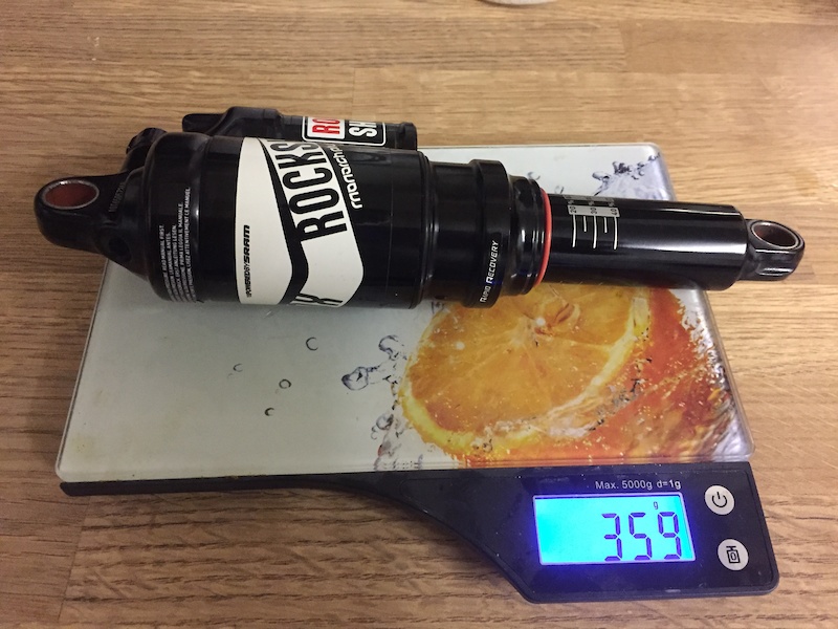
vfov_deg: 48.2
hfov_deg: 61.7
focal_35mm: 29
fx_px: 702
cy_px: 314
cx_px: 419
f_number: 2.2
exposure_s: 1/17
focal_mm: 4.15
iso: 400
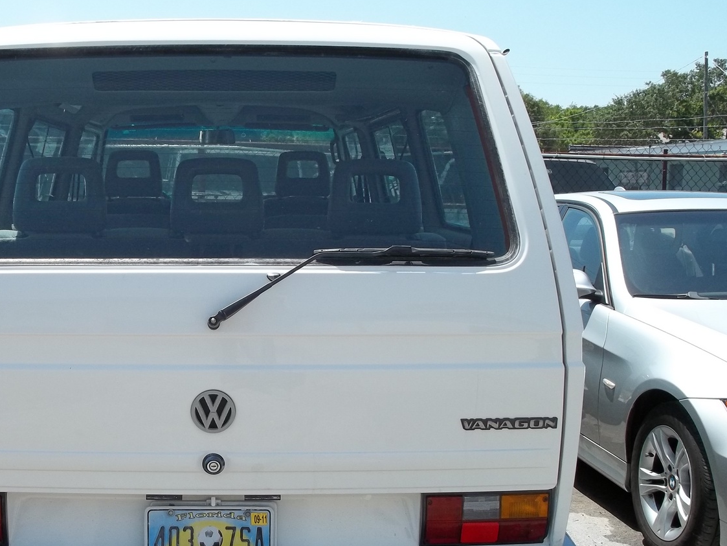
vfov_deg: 30.7
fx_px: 987
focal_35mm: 47
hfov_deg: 39.7
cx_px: 219
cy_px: 350
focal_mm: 5.9
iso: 64
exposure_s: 1/125
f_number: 8
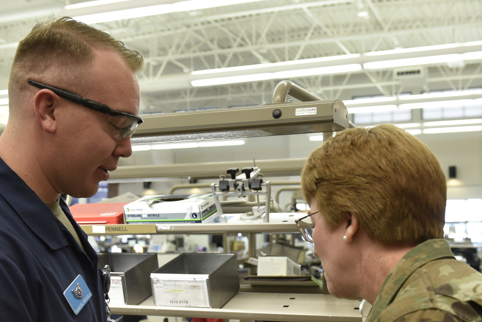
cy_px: 220
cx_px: 241
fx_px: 723
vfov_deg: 24.9
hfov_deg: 36.9
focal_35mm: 54
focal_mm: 31
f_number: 4
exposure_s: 1/200
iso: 1250
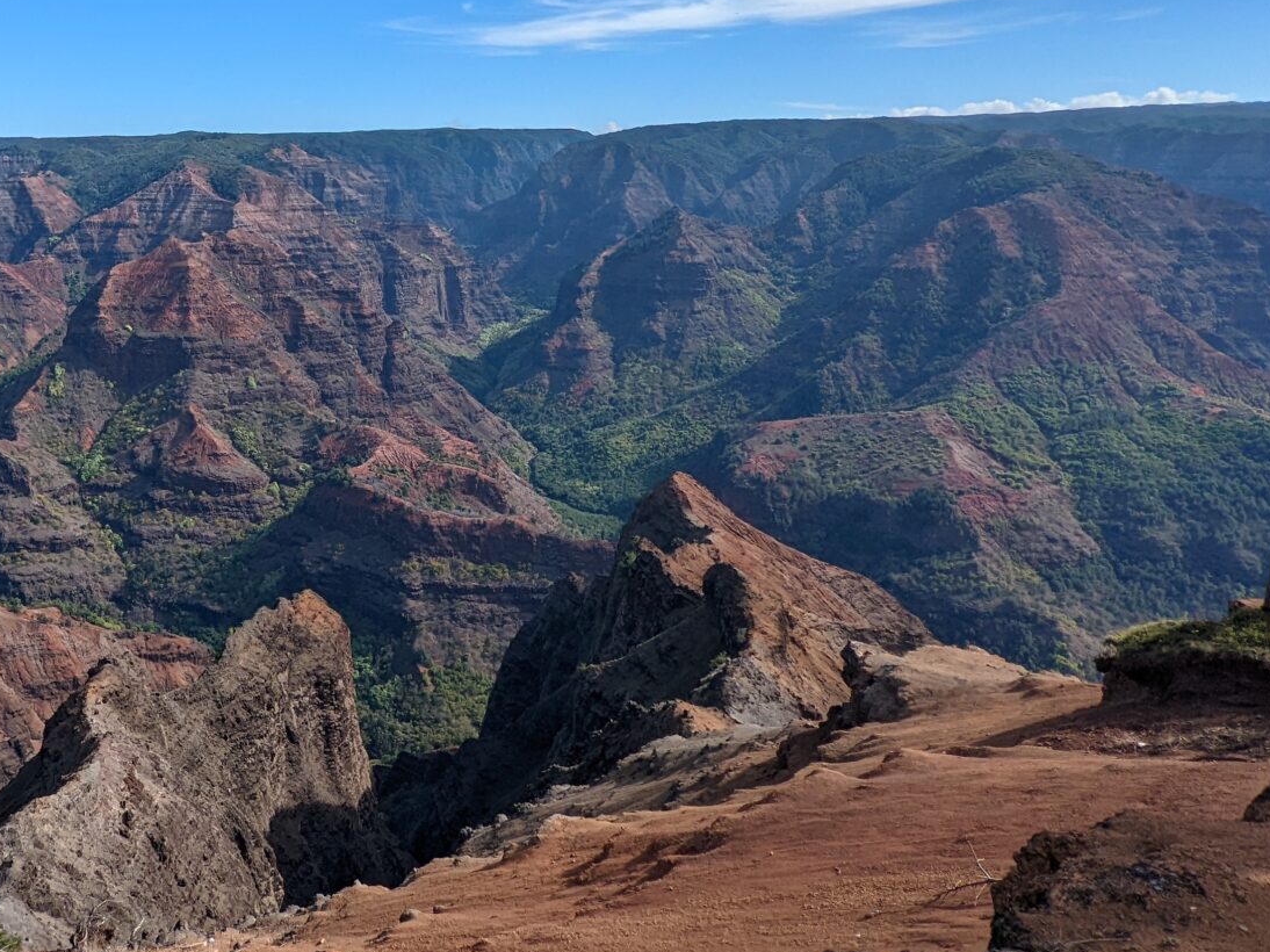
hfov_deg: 56.8
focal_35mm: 30
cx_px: 308
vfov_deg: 46.5
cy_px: 378
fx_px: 1100
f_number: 2.2
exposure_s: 1/1898
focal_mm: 2.35
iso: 48
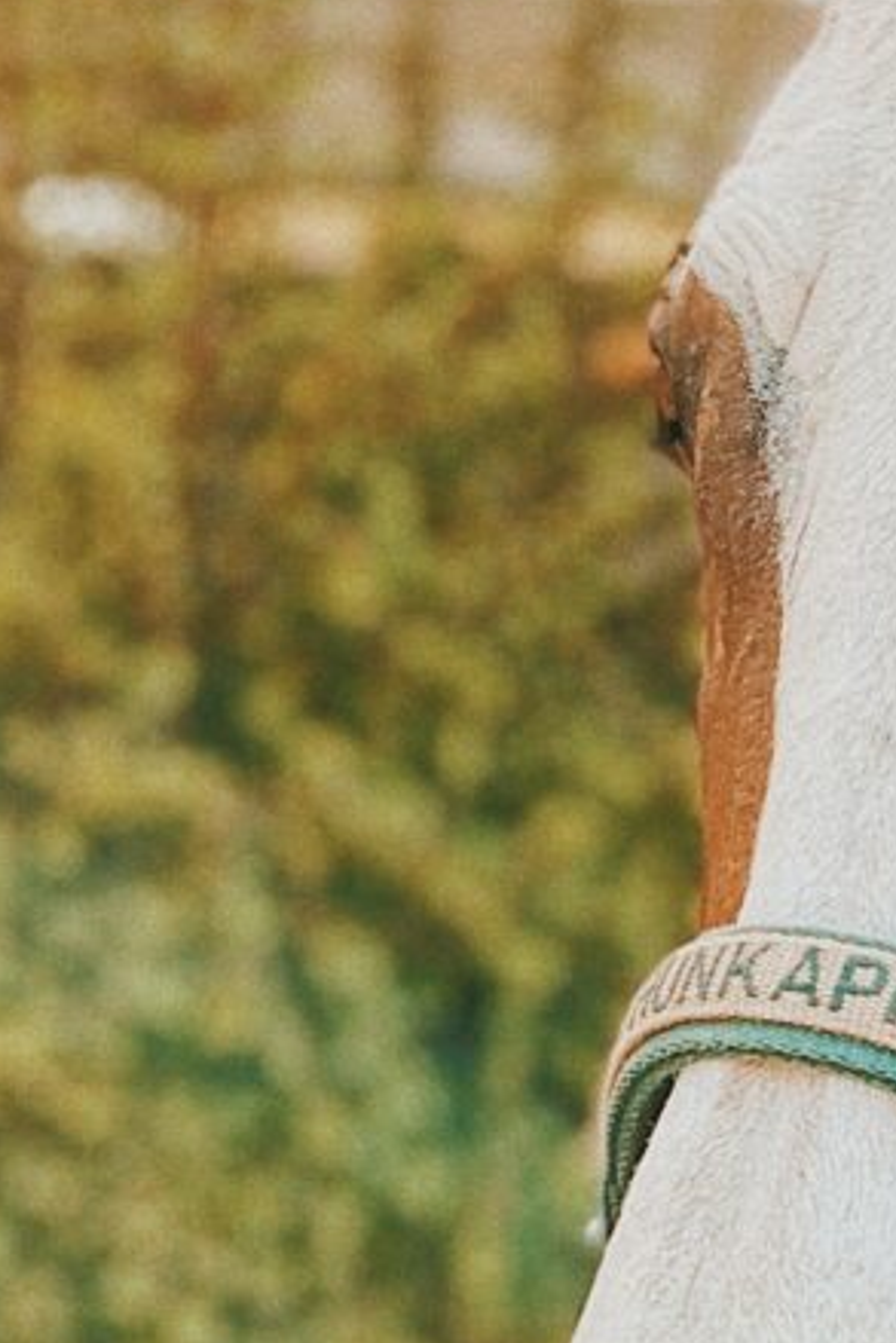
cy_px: 936
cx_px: 1208
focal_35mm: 233
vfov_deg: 8.8
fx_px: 8691
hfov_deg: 5.9
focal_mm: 7.5
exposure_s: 1/122
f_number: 2.2
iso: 20
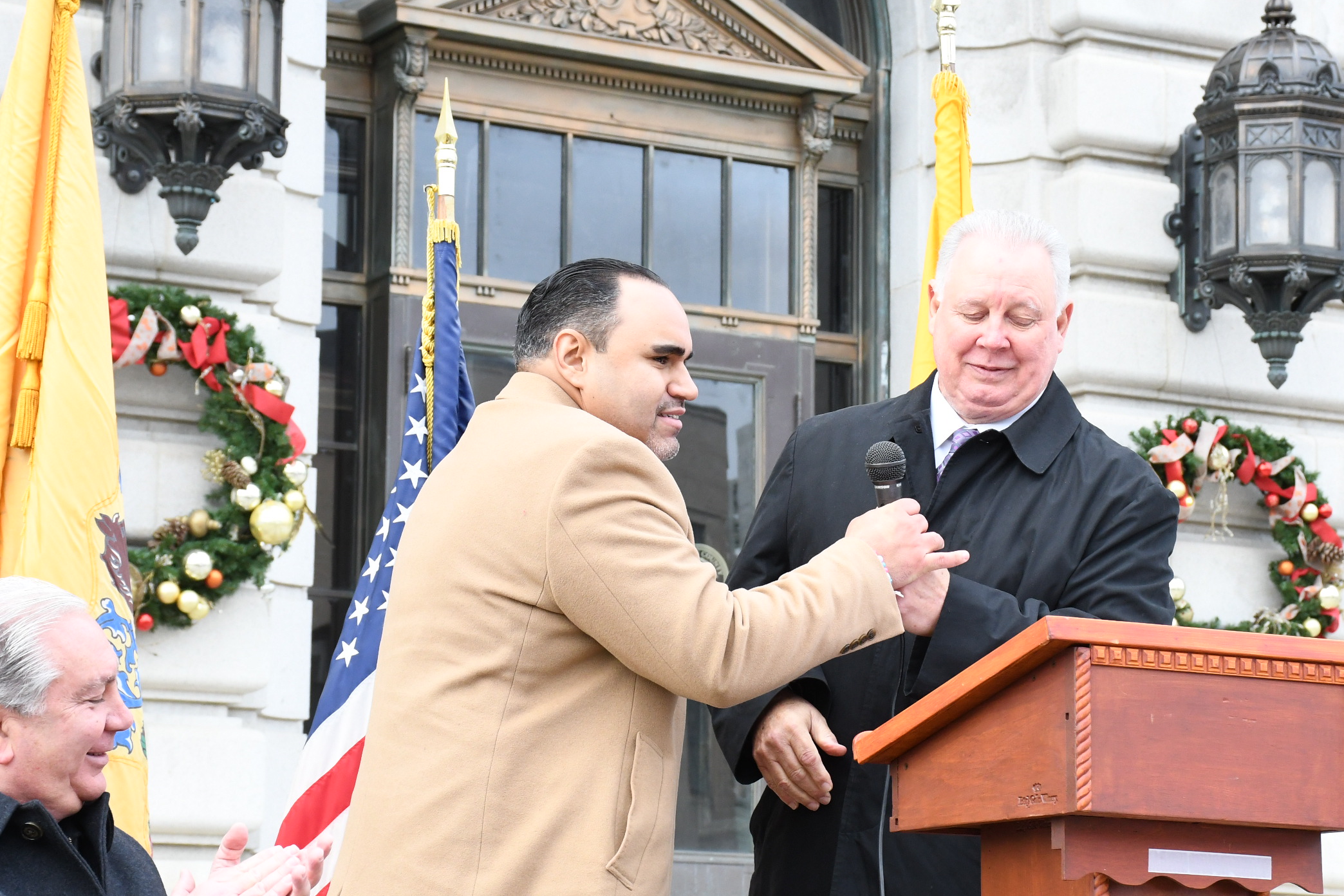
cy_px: 419
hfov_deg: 19.6
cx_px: 783
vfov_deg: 13.2
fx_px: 3882
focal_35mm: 104
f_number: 9
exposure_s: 1/320
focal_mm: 52
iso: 1250
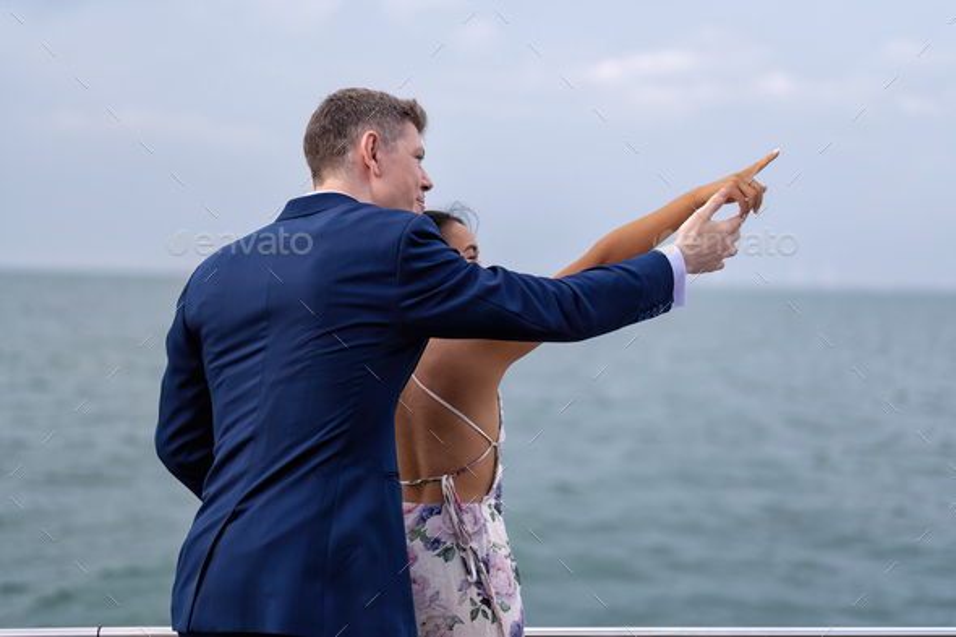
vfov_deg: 27.0
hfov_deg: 39.6
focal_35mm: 50
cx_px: 478
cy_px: 318
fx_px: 1327
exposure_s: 1/6400
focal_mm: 50
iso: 100
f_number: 1.4
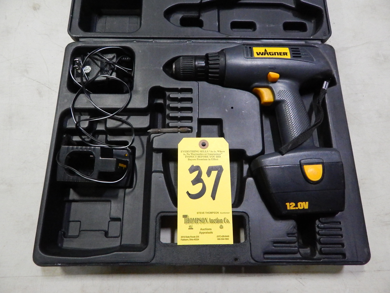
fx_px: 259
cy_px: 146
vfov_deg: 58.9
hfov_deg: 73.9
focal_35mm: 23
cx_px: 195
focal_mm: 4
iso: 1600
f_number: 3
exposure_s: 1/125
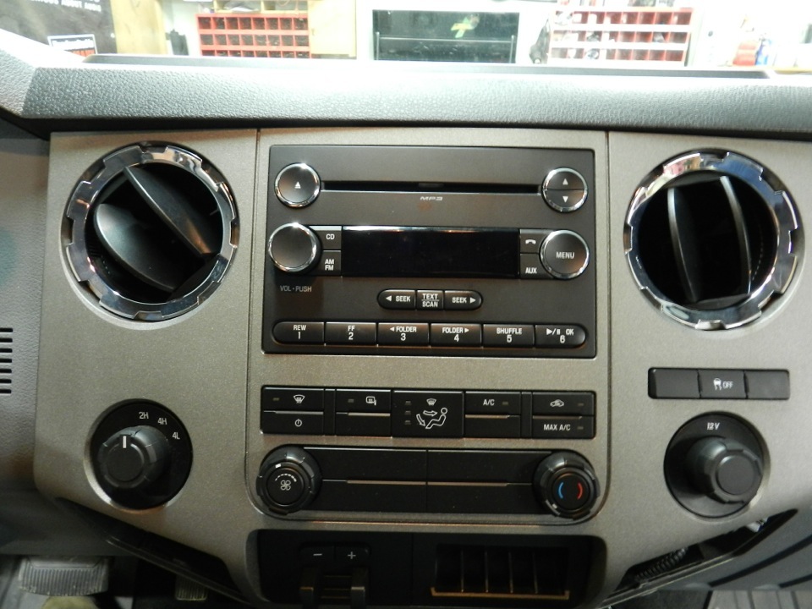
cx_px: 406
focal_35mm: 23
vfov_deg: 58.9
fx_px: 540
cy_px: 304
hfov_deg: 73.9
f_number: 3.4
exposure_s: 1/3
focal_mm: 4
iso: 400
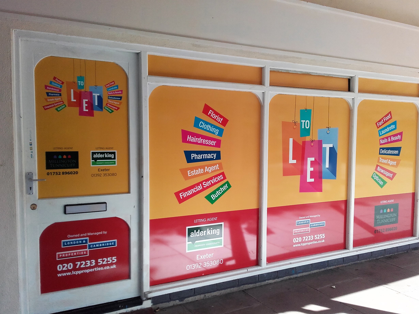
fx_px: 375
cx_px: 210
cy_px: 157
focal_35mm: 31
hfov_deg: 58.4
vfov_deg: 45.4
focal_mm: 3.31
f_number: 2.2
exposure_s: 1/232
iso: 50
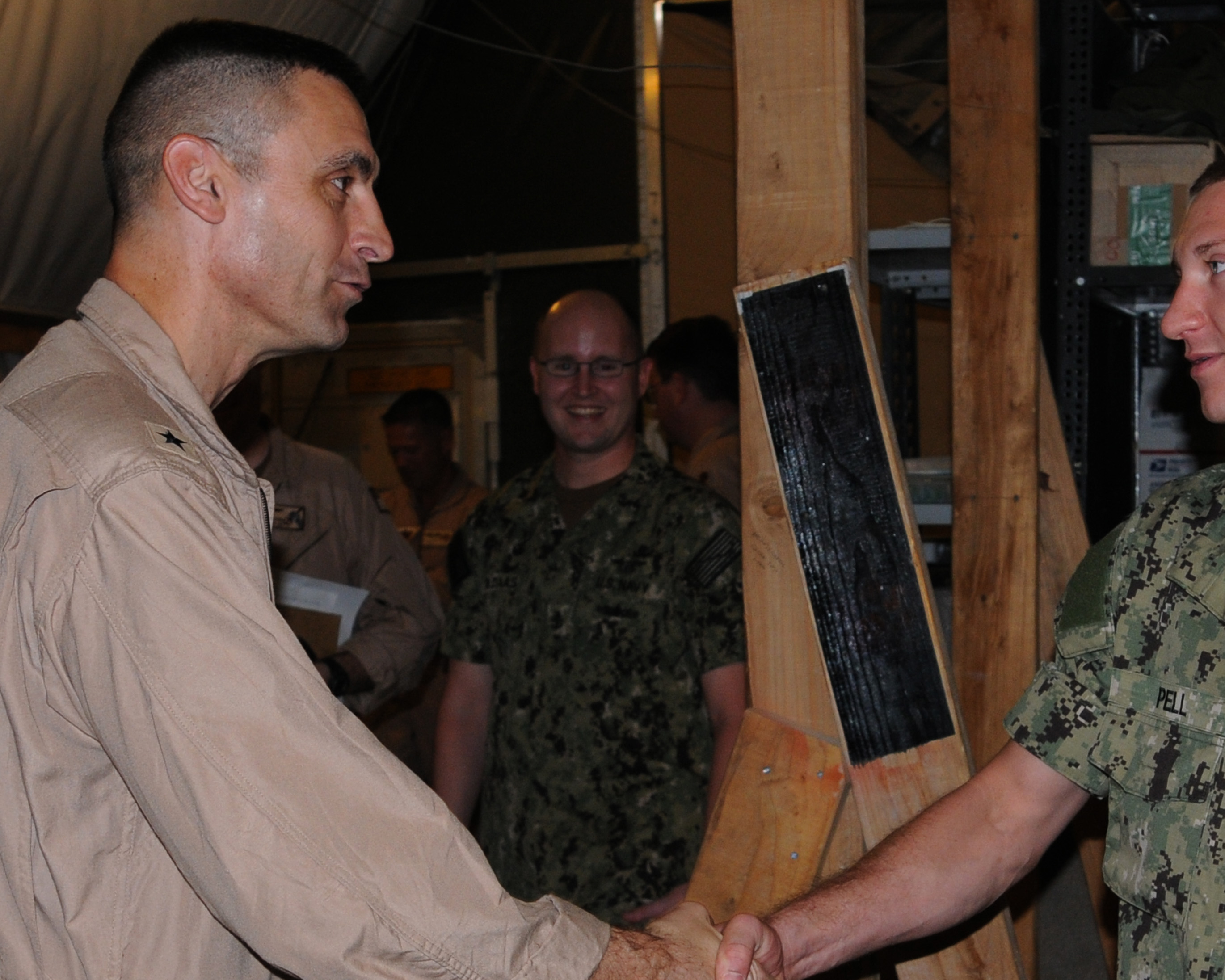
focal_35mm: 44
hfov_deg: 41.3
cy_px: 614
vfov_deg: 34.0
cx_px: 840
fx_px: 1595
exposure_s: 1/60
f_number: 4
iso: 400
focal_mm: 20
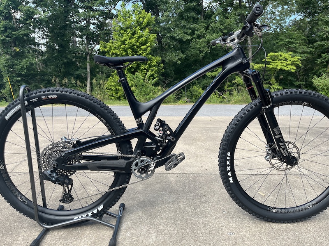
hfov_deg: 67.3
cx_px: 164
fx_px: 247
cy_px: 123
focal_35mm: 26
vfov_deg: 53.1
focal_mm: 5.1
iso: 50
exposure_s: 1/657
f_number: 1.6
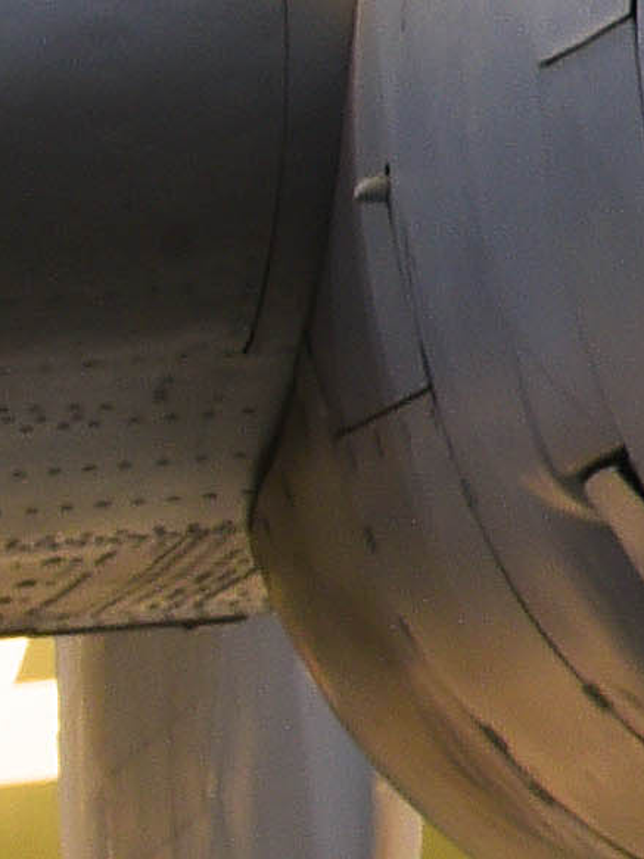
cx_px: -3338
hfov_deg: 1.2
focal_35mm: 1191
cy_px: 695
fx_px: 29554
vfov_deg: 1.7
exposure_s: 13
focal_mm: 120
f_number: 20
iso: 400
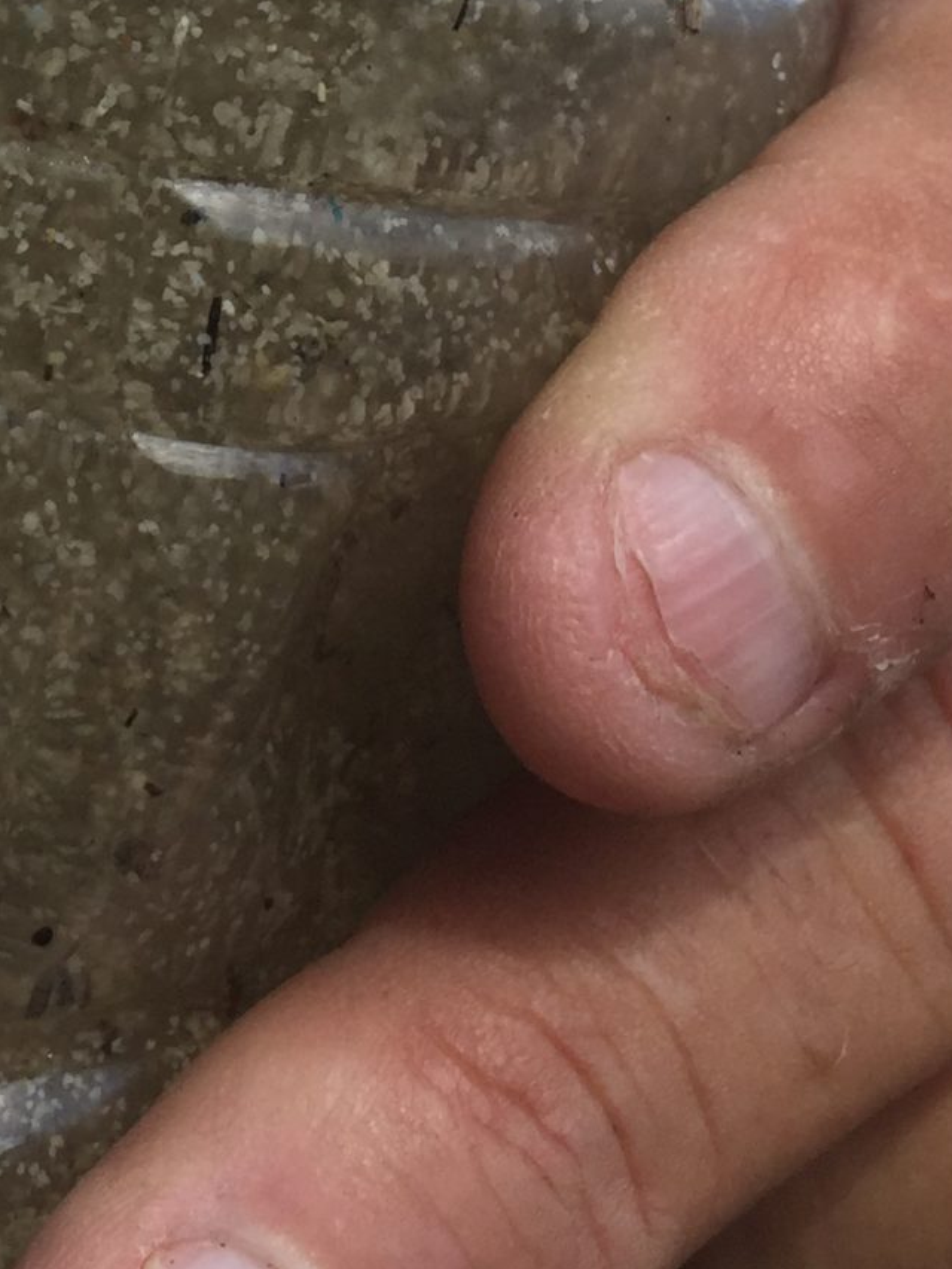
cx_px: 138
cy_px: -83
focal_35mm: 87
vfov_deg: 21.5
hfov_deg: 16.8
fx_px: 3189
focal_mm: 4.15
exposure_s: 1/1236
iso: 32
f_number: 2.2
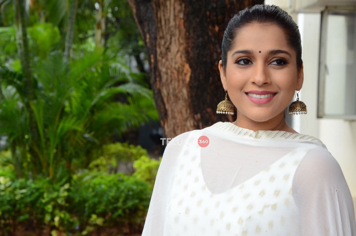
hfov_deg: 17.1
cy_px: 118
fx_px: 1184
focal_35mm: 120
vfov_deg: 11.4
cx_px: 178
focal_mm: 80
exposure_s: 1/125
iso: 1250
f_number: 8
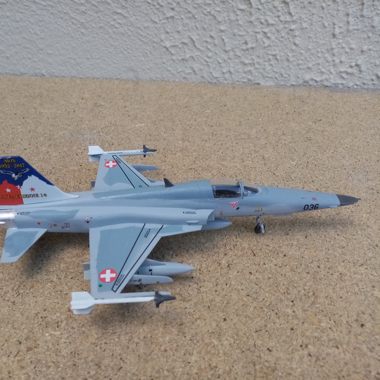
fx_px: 385
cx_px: 129
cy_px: 191
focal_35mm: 31
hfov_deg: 51.6
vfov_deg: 52.5
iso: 103
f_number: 1.8
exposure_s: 1/215
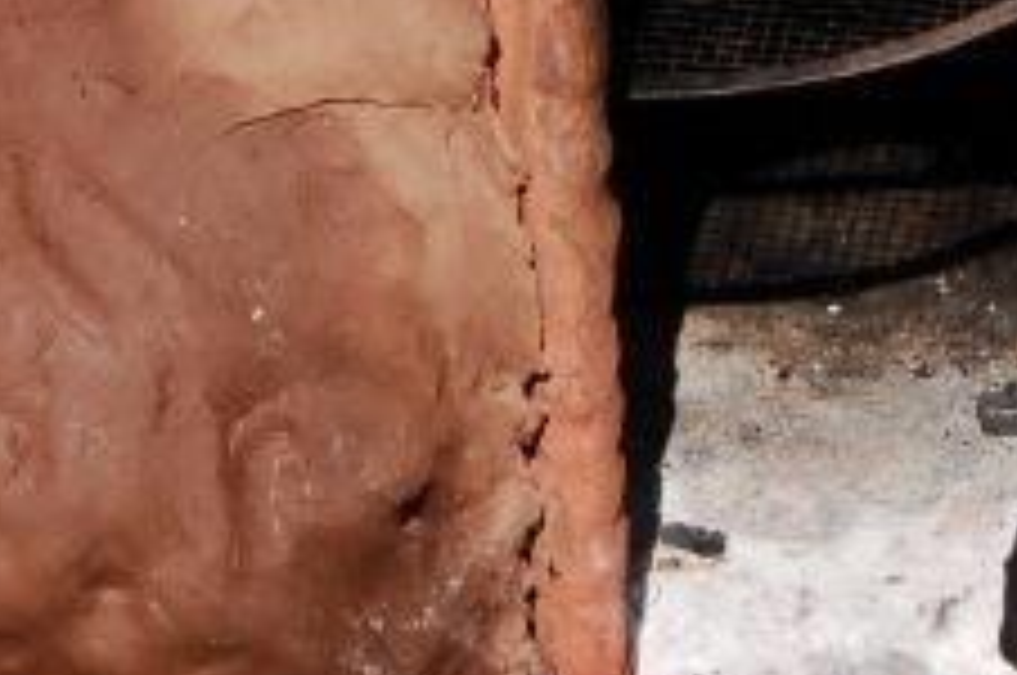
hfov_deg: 8.0
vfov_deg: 5.3
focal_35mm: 258
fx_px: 7278
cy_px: -241
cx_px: 828
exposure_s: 1/400
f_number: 10
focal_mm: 38
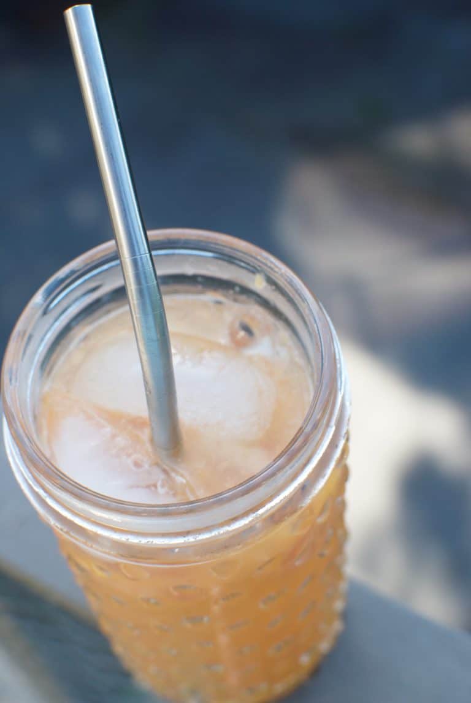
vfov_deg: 37.8
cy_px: 352
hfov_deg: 25.8
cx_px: 236
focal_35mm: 52
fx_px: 1027
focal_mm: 35
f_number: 5.6
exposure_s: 1/125
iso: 160
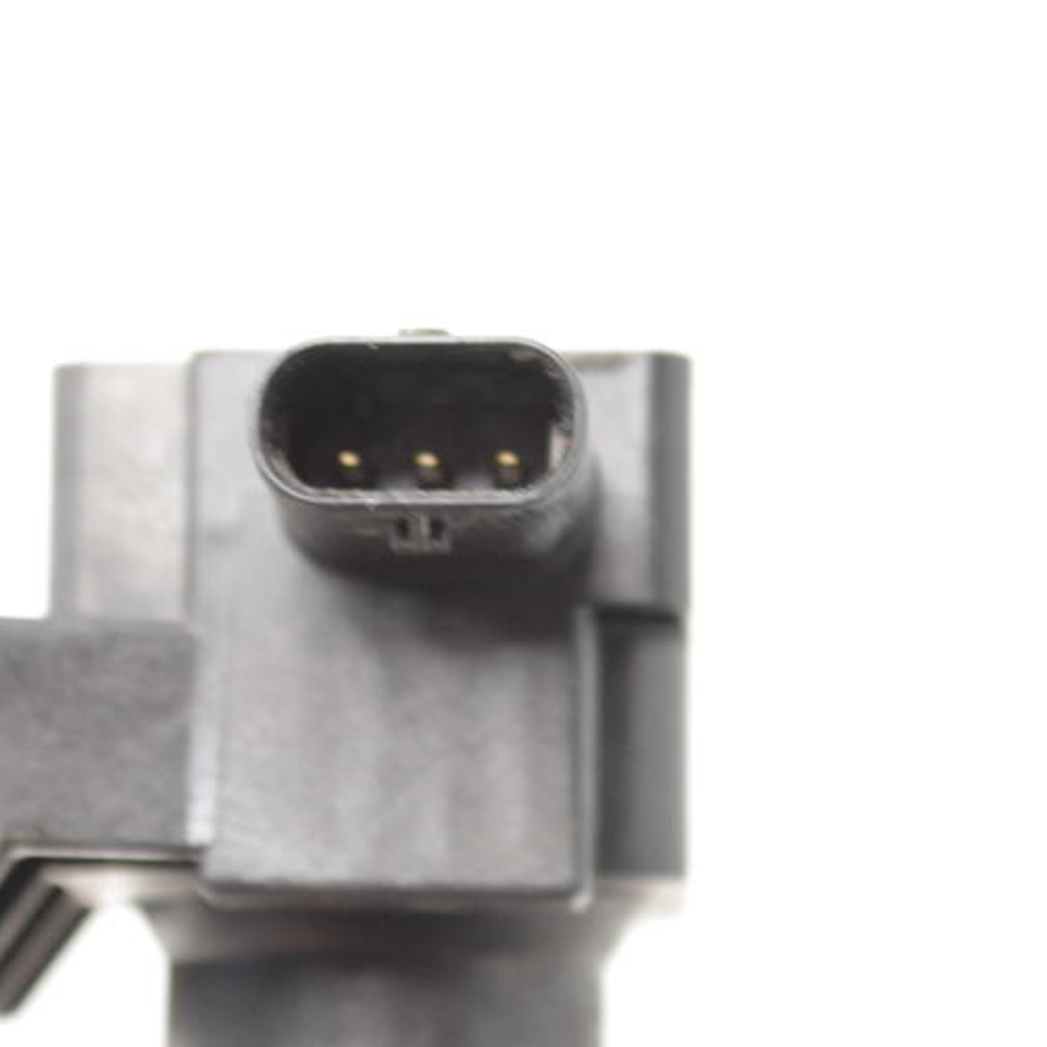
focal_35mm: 143
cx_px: 332
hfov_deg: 12.2
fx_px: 4889
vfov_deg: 12.2
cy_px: 407
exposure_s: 1/60
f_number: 5.6
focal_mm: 55
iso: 2000
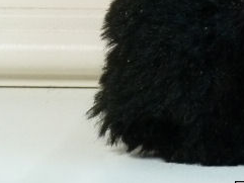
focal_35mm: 772
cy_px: -54
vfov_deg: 1.9
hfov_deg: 2.6
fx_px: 5444
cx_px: 298
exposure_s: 1/50
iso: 400
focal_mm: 39.7
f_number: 4.7
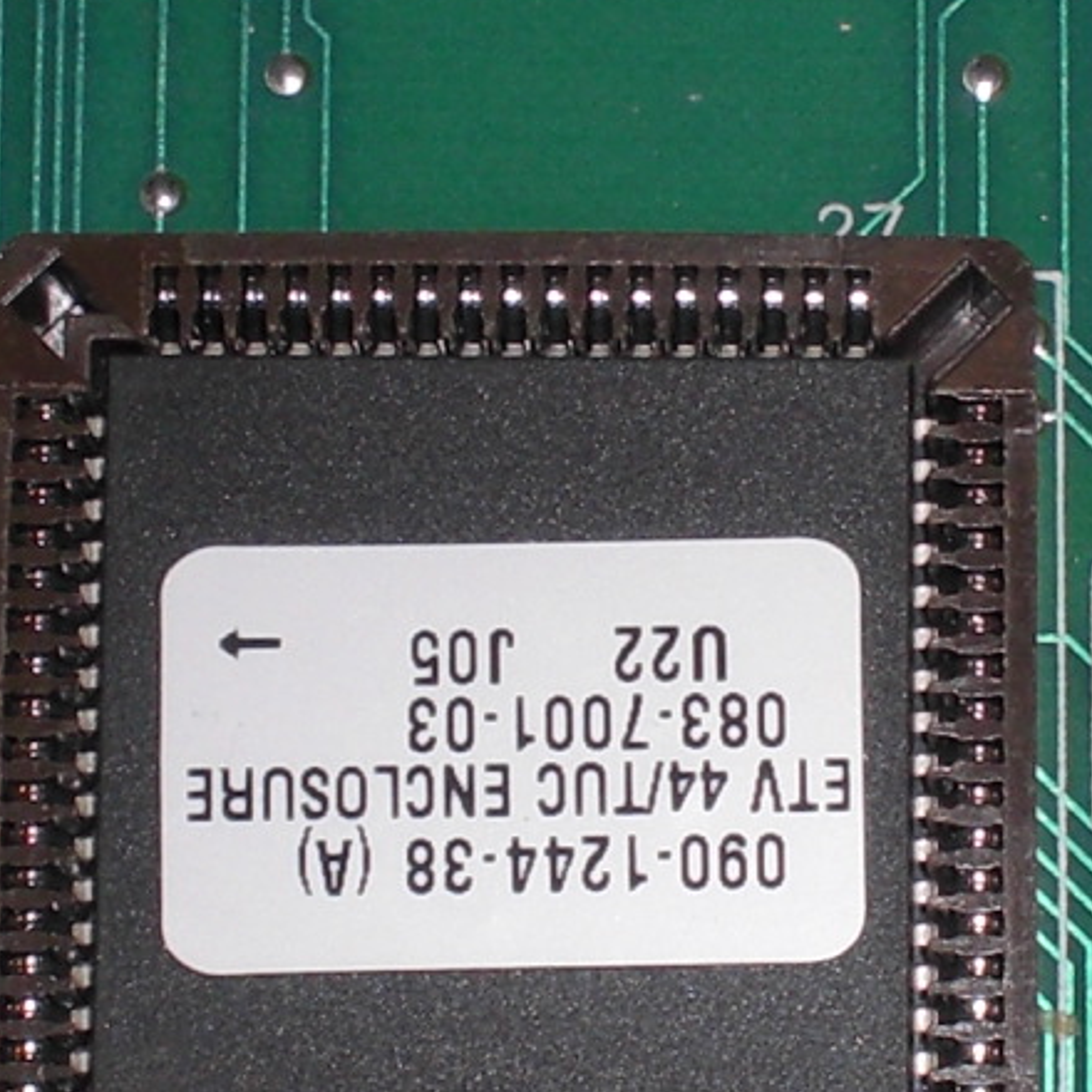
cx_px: 1152
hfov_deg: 9.8
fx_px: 6282
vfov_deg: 9.9
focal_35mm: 176
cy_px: 995
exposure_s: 1/60
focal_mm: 6.3
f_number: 5.6
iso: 64
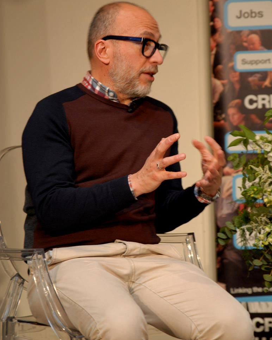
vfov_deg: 16.2
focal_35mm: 119
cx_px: 137
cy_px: 159
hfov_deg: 13.0
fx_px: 1198
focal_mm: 70
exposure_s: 1/30
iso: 320
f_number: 4
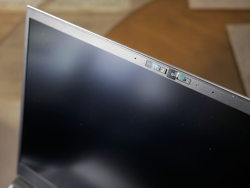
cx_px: 125
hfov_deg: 49.0
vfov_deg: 37.7
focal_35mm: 38
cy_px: 94
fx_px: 275
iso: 1250
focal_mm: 19
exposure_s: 1/25
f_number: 2.8
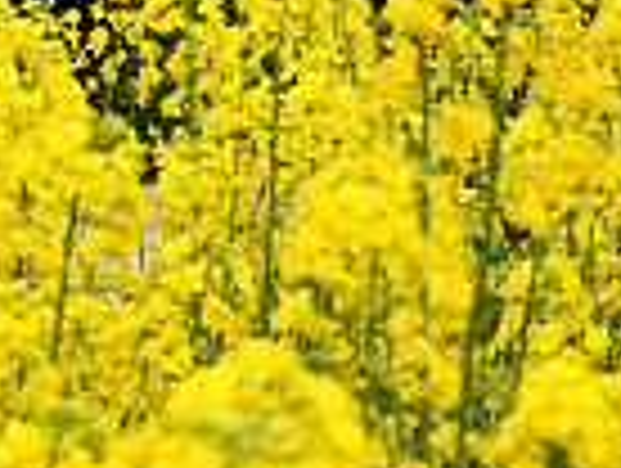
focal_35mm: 292
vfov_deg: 5.0
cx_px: 459
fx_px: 5248
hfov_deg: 6.8
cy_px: -328
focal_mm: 35
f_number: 6.3
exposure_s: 1/125
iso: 160
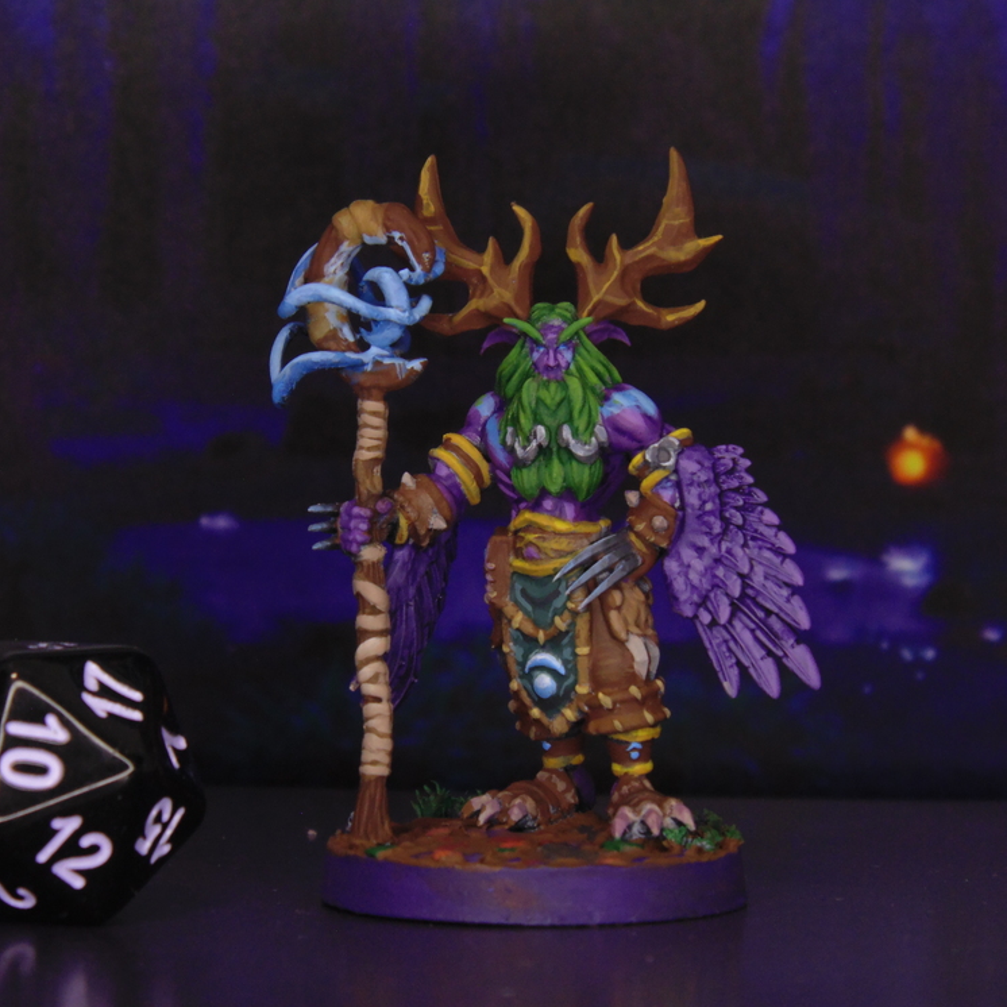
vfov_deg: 8.3
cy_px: 502
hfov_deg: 8.3
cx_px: 467
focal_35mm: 212
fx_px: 6977
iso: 200
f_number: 5.1
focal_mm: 32.1
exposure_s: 1/10
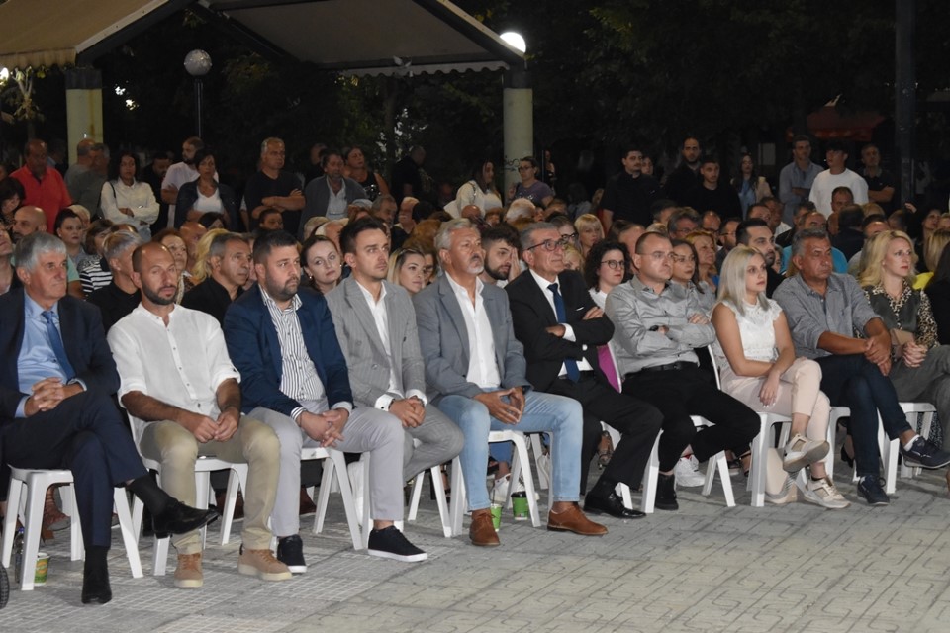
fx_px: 2177
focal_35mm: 82
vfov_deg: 16.6
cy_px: 316
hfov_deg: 24.6
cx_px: 475
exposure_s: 1/60
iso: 3200
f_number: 5.6
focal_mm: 55
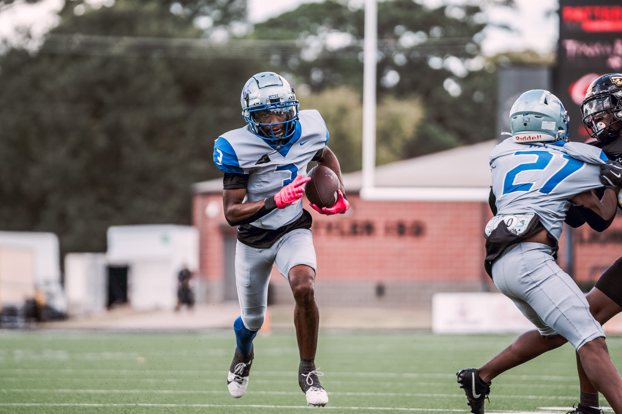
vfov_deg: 4.6
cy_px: 207
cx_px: 311
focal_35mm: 300
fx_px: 5183
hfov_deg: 6.9
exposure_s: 1/1000
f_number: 3.2
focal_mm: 200
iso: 125
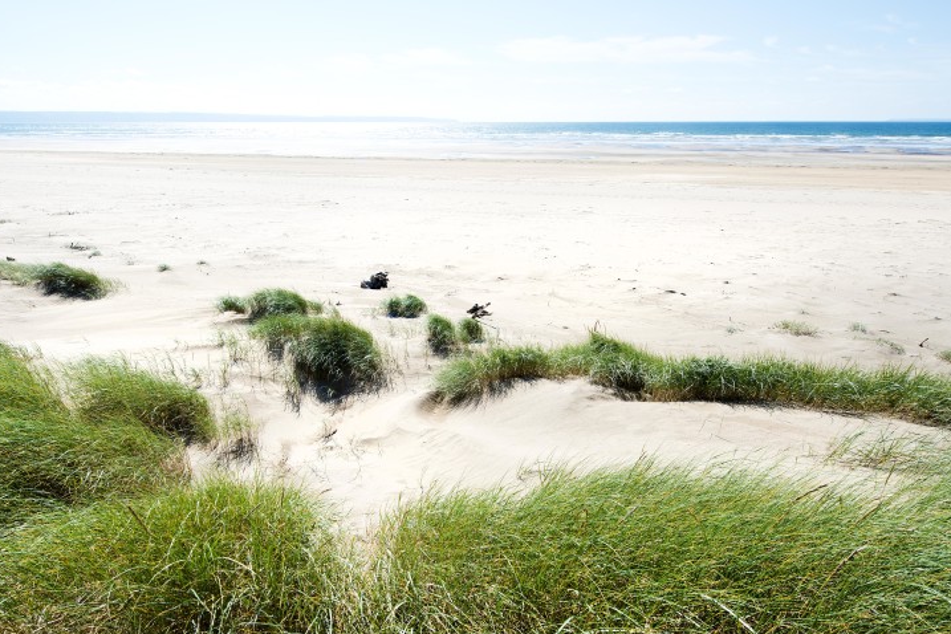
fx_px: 528
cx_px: 409
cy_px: 432
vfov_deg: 60.2
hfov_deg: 83.5
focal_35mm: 20
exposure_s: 1/250
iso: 200
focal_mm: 14
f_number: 10
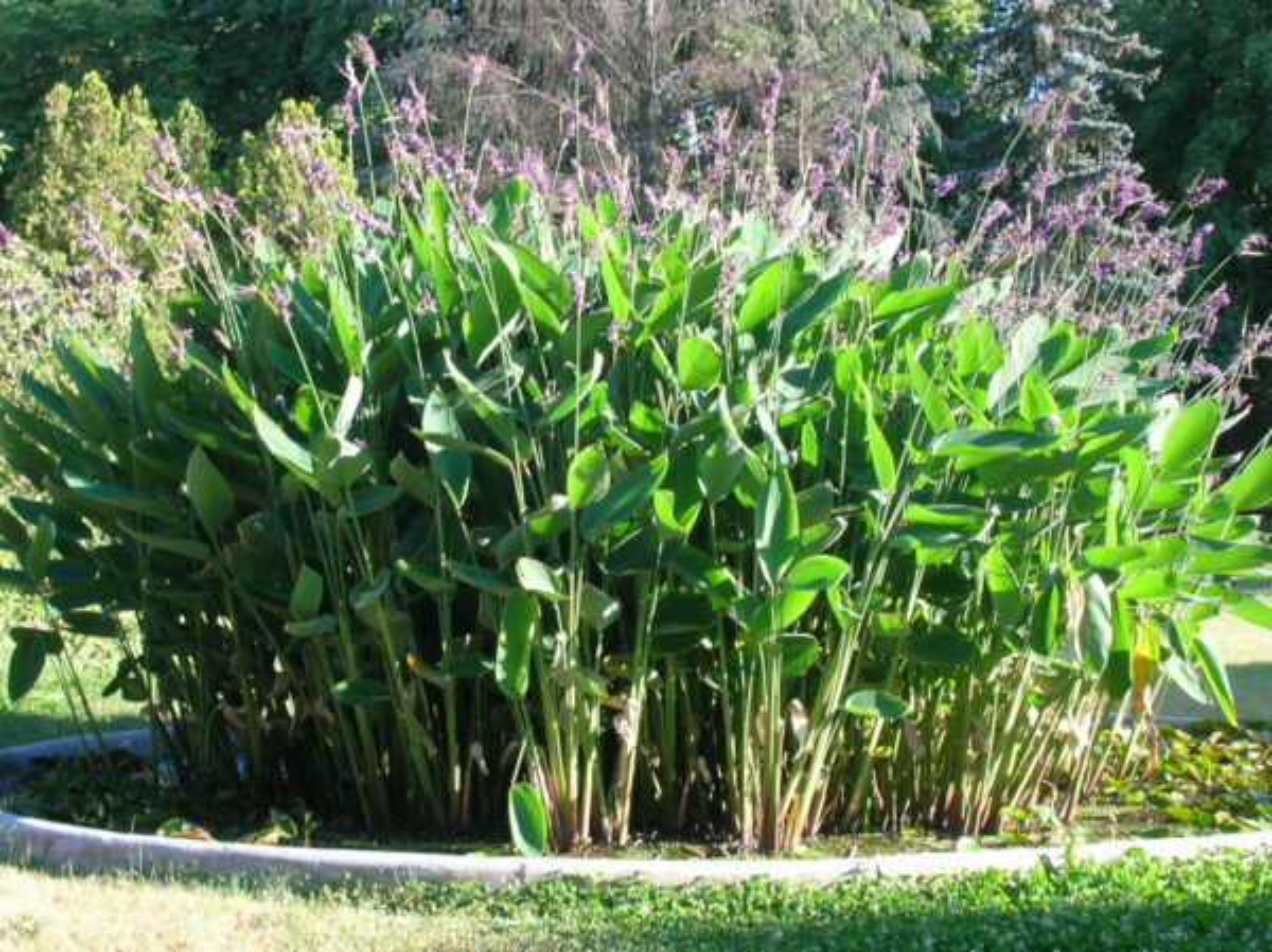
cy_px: 476
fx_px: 2570
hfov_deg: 27.8
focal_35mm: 70
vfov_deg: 21.0
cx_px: 636
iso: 50
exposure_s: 1/29.4
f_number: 6.6
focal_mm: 11.7
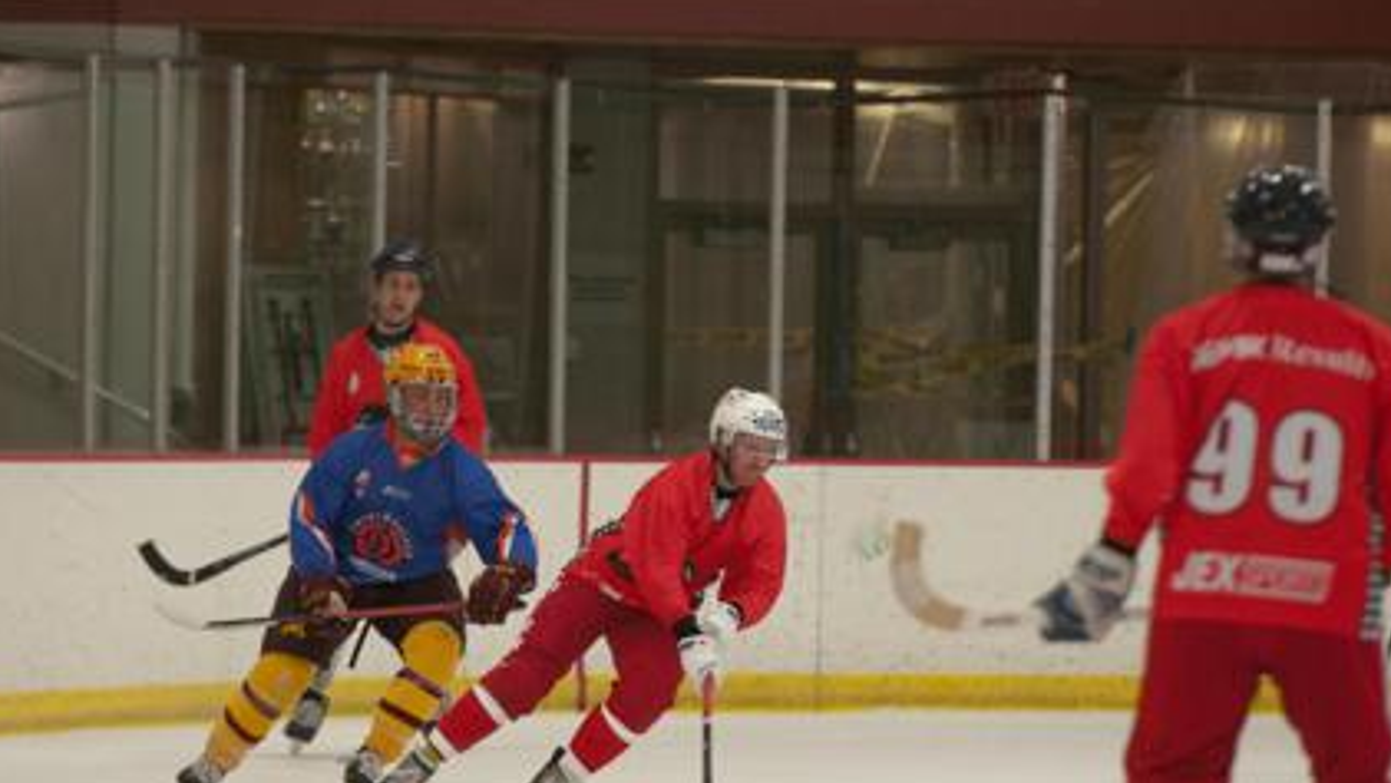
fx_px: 15125
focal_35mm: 410
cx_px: 608
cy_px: 560
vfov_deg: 3.0
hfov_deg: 5.3
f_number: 3.2
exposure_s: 1/250
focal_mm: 200
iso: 400
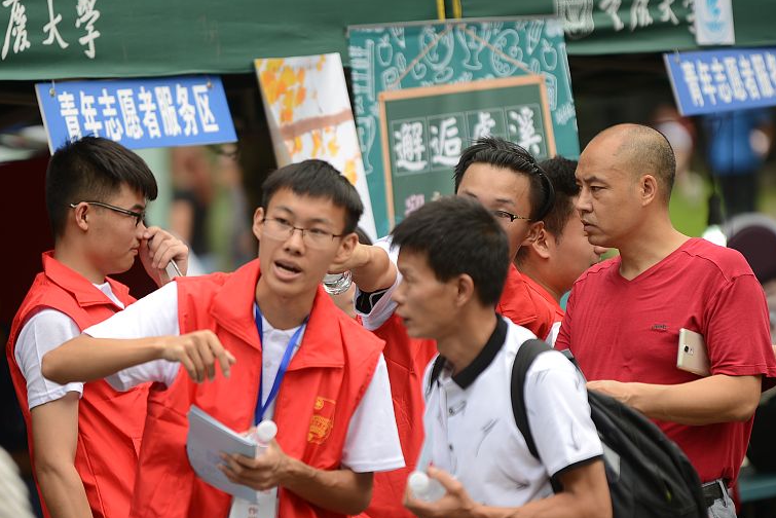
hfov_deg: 6.5
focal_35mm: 318
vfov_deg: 4.3
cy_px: 367
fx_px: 6857
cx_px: 350
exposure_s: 1/200
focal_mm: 200
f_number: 2.8
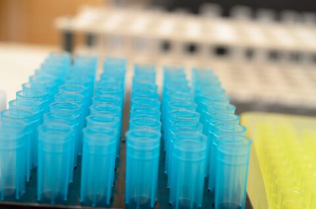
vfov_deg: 22.5
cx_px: 158
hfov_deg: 33.5
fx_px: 526
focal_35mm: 60
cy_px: 104
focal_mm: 40
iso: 100
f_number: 8
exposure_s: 1/125
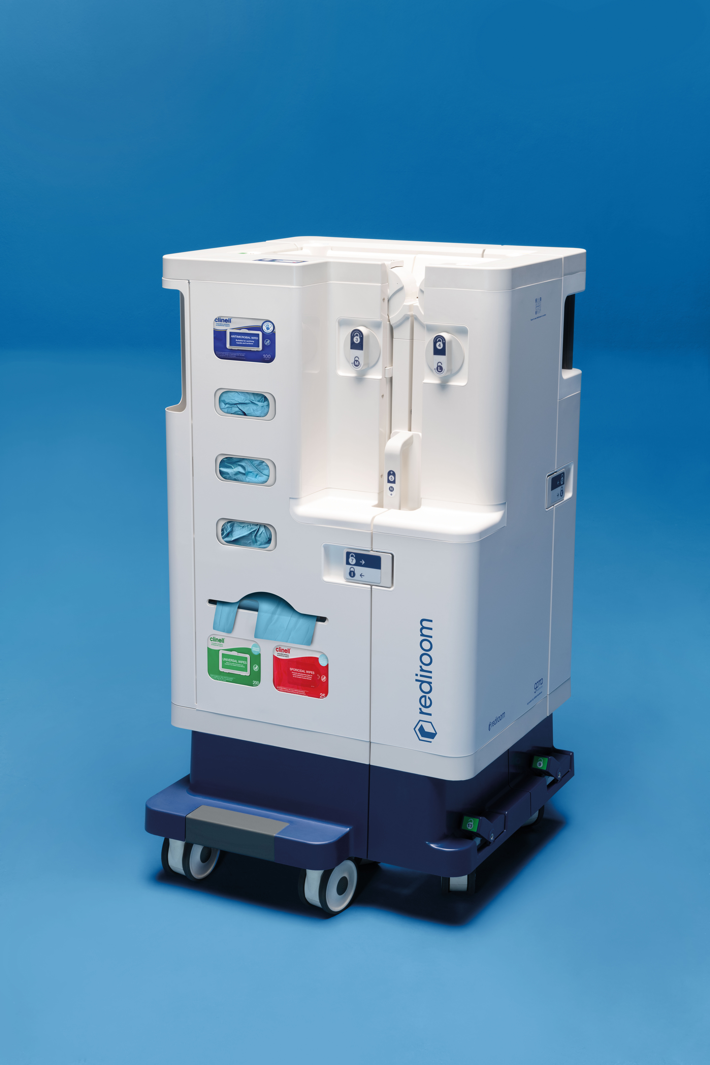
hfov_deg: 22.6
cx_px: 355
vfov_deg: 33.4
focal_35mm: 60
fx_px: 1775
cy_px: 532
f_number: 11
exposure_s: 1/2.5
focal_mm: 60
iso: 100
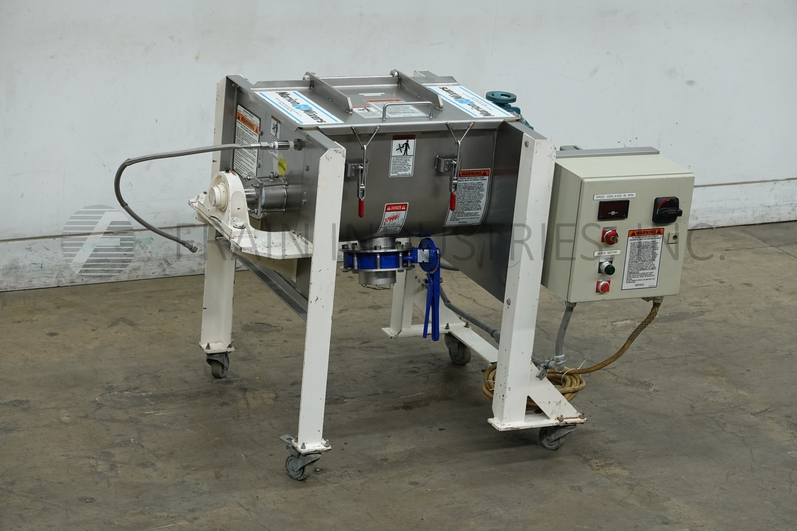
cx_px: 398
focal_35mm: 93
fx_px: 2059
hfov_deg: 21.9
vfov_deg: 14.7
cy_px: 266
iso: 400
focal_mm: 33.98
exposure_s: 1/100
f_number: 4
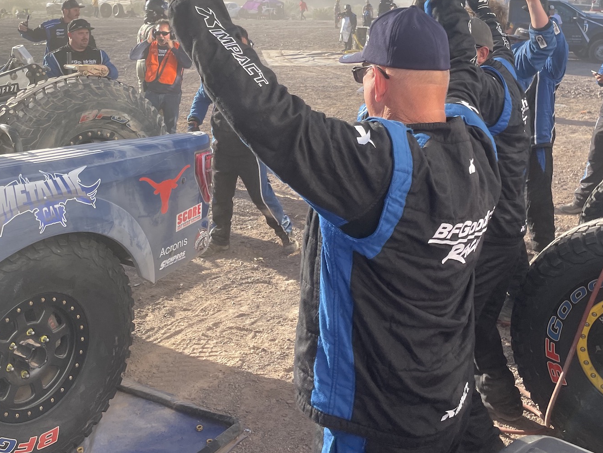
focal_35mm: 39
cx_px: 310
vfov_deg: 36.3
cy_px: 133
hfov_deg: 47.9
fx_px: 679
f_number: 1.6
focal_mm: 4.2
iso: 32
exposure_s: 1/1984
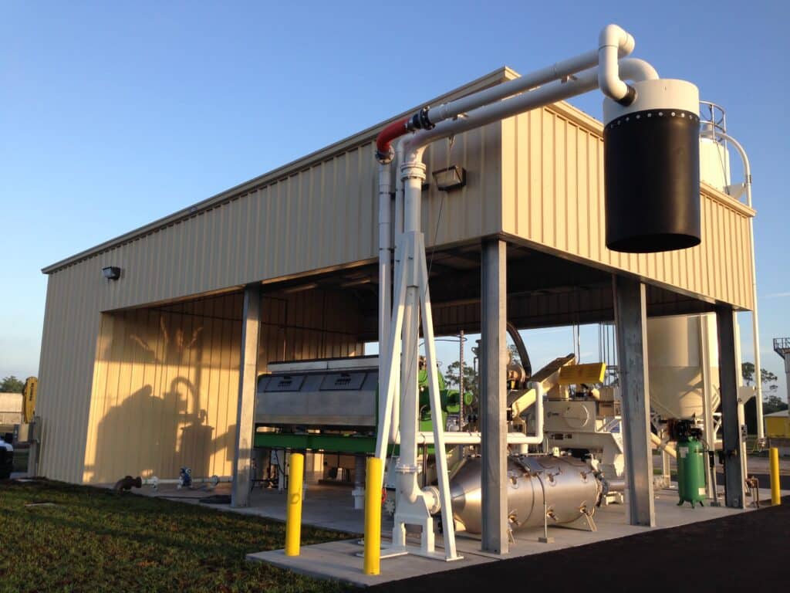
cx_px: 395
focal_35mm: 33
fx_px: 753
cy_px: 296
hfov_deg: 55.4
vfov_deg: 42.9
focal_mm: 4.12
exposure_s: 1/371
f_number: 2.4
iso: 50
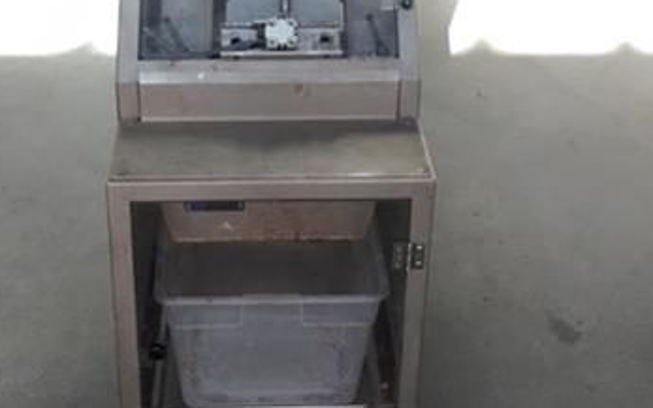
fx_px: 1050
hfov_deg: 34.5
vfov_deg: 20.9
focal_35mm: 59
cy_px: -44
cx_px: 292
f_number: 2.2
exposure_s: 1/30
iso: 40
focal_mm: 4.15
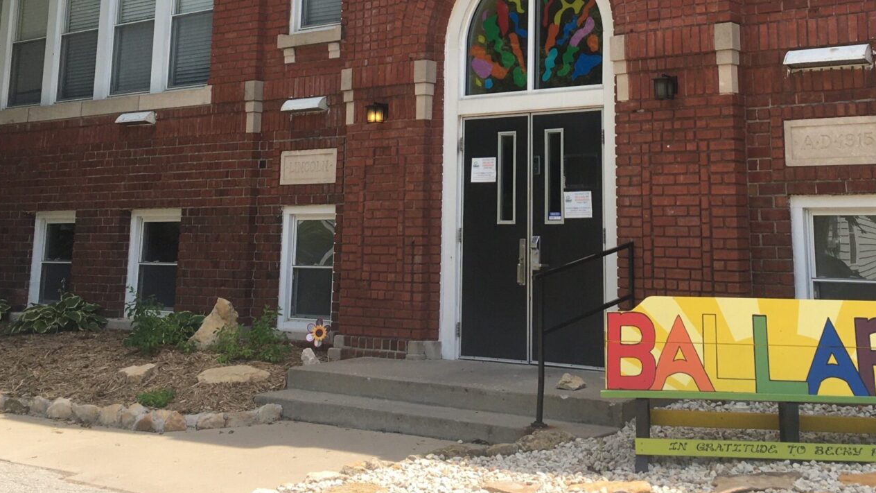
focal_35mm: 48
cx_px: 527
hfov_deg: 42.7
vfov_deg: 23.9
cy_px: 11
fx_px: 1115
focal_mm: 4.15
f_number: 2.2
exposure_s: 1/746
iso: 25
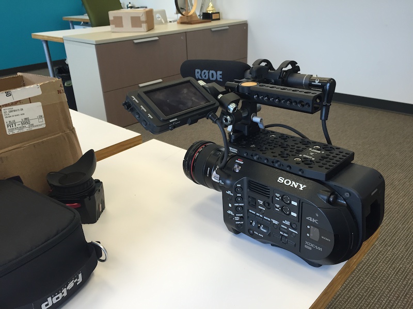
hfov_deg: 61.7
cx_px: 206
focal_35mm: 29
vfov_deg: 48.2
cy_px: 154
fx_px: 346
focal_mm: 4.15
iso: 32
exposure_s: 1/30
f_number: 2.2
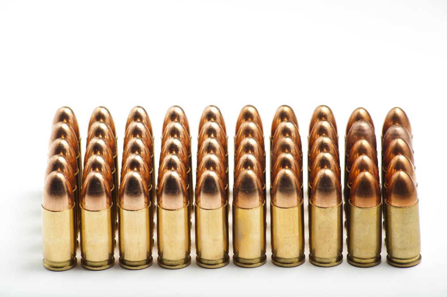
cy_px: 148
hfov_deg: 12.5
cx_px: 224
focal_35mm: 165
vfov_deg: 8.3
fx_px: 2046
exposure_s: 1/250
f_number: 11
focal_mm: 110
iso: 100
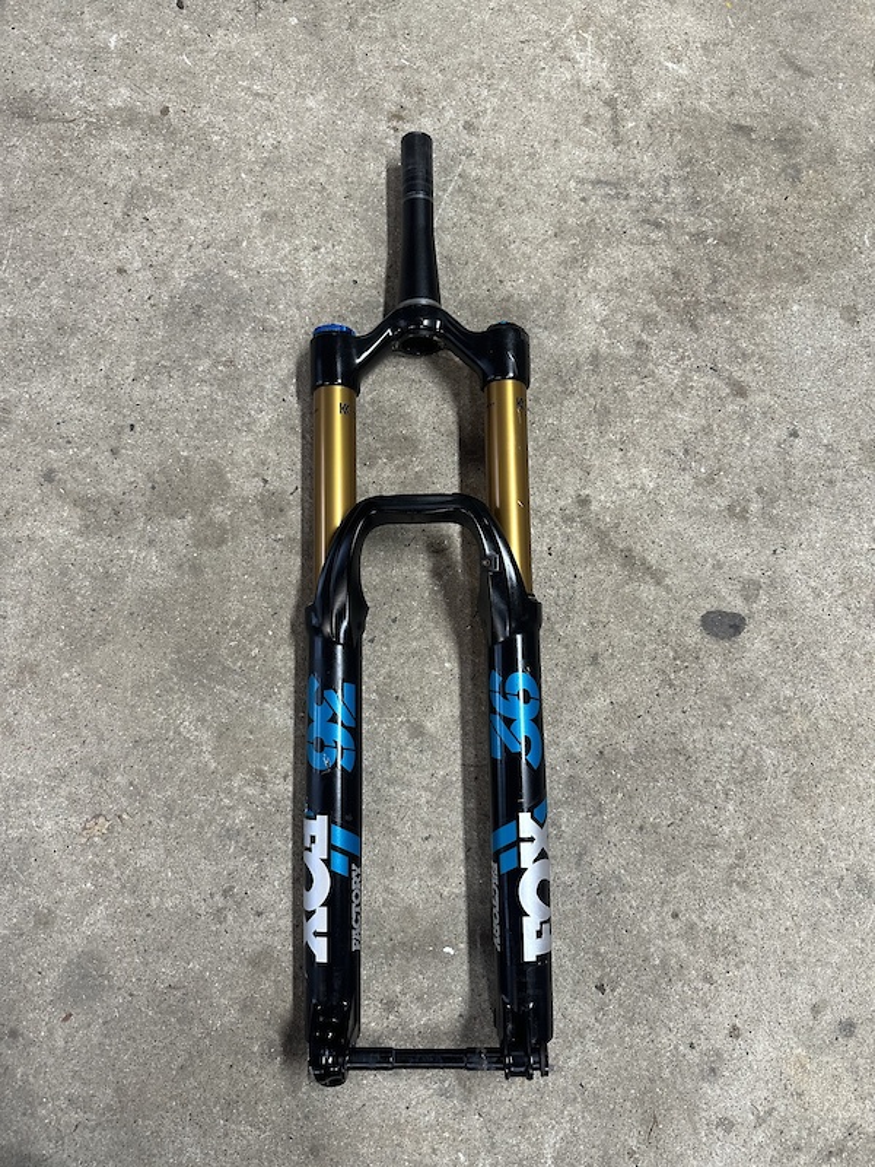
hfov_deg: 56.8
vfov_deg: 71.6
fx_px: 809
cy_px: 584
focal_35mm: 24
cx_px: 438
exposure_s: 1/60
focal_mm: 6.86
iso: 320
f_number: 1.78
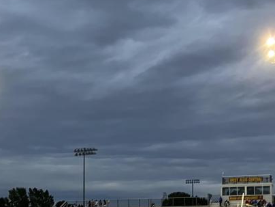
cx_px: 127
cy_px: 208
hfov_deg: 27.4
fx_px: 564
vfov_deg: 20.1
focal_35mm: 71
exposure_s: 1/60
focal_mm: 3.99
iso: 250
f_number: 1.8
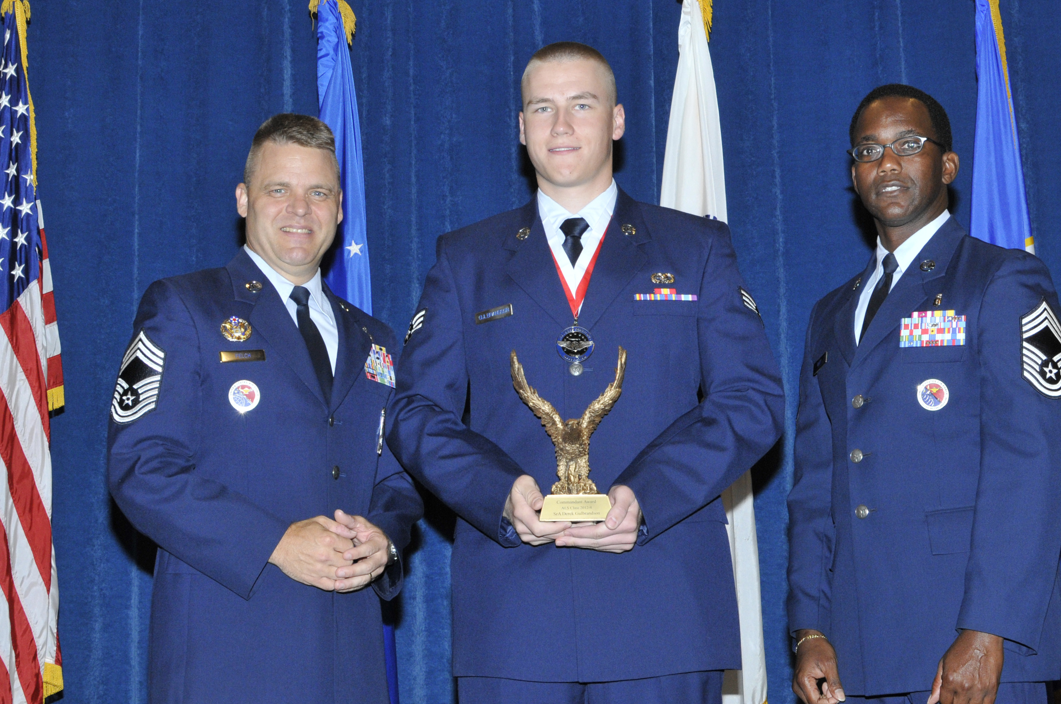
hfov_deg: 33.1
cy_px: 368
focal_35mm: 61
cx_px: 575
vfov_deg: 22.3
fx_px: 1782
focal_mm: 35
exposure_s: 1/100
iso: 800
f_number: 10
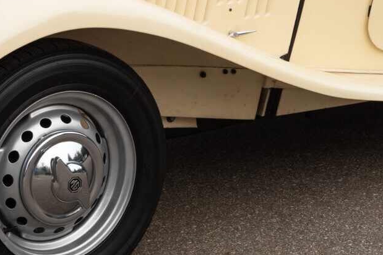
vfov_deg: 7.7
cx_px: 256
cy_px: -32
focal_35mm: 177
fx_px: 1882
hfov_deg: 11.6
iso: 100
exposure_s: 1/160
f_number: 6.3
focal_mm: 45
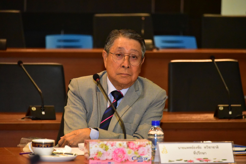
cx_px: 123
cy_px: 82
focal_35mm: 230
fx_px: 1572
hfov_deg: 8.9
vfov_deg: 6.0
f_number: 5.6
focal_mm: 230
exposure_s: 1/125
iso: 10000
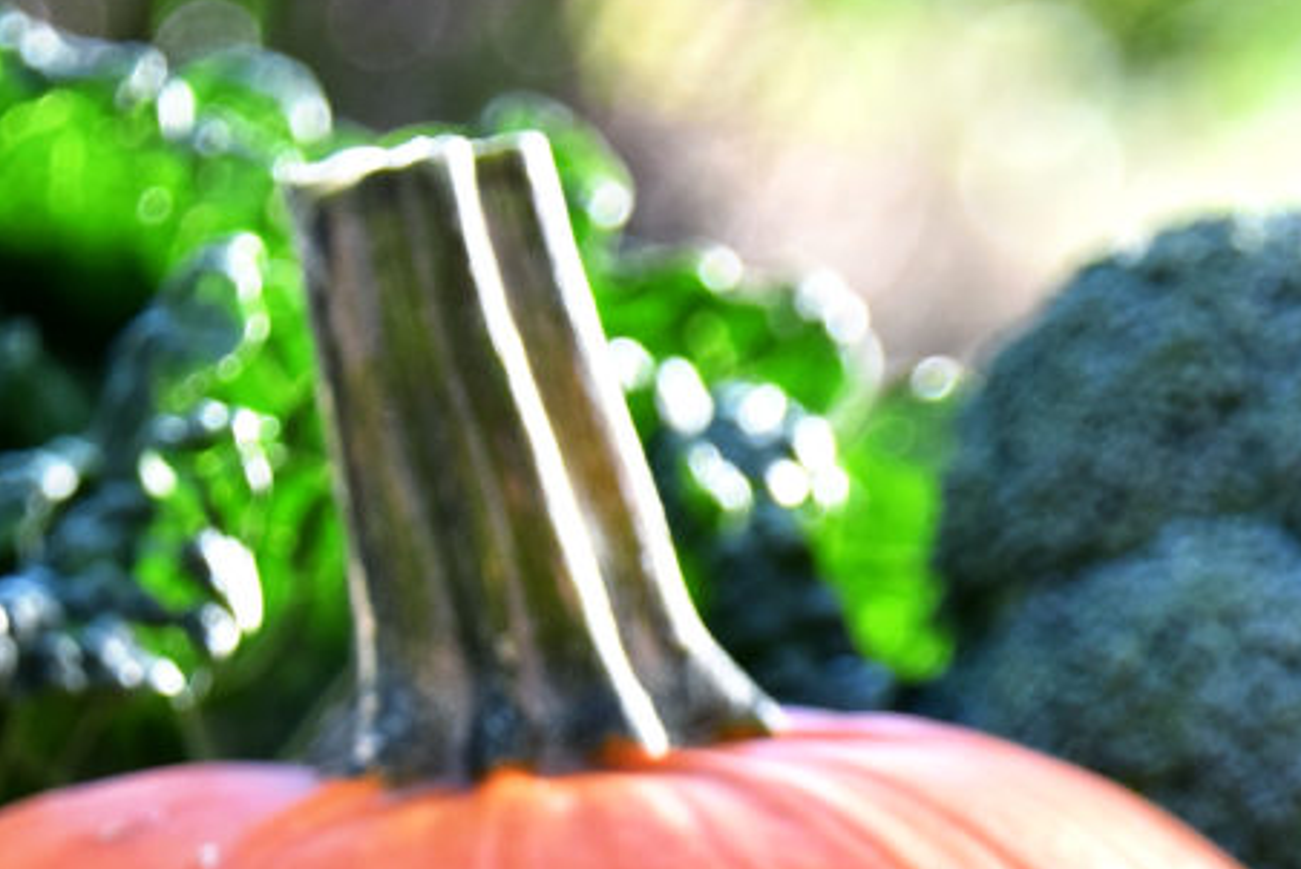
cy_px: 1250
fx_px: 19201
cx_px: 1839
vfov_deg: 2.6
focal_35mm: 531
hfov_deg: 3.9
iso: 320
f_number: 5.6
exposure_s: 1/250
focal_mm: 125
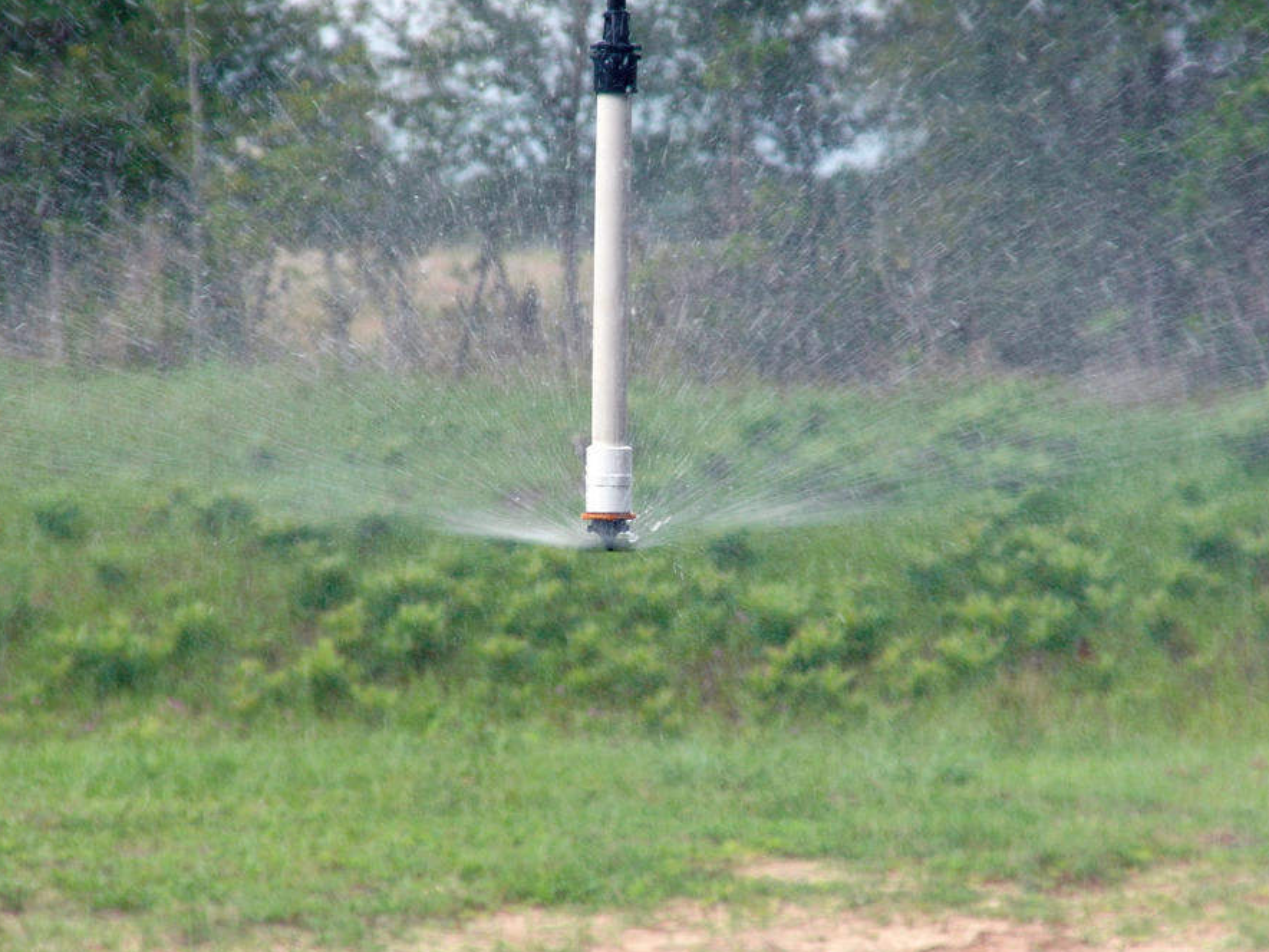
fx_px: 10155
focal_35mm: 277
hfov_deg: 7.2
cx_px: 627
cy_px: 480
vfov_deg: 5.4
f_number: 7.2
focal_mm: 48.1
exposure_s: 1/160
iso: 100
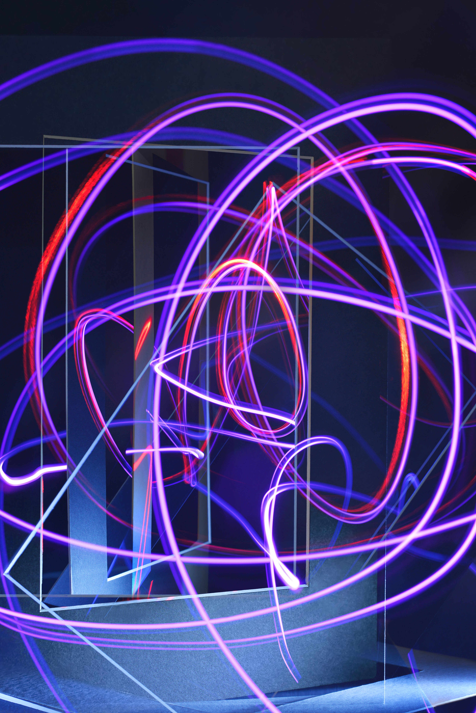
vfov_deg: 30.0
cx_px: 165
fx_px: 1328
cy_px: 437
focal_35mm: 67
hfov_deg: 20.3
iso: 100
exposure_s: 6
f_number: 7.1
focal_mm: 50
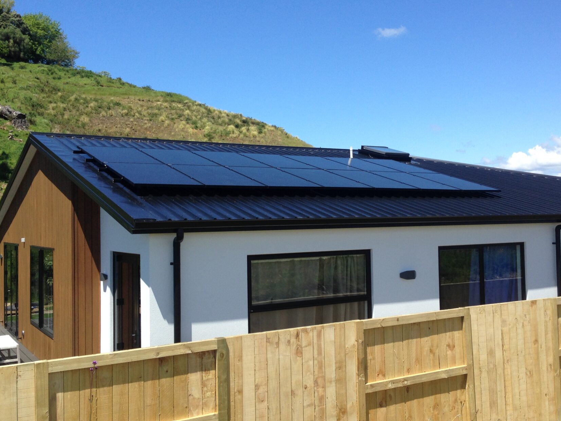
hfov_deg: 45.7
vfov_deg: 35.1
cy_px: 207
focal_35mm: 41
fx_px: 664
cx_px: 304
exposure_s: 1/1355
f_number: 2.4
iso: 50
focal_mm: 4.12
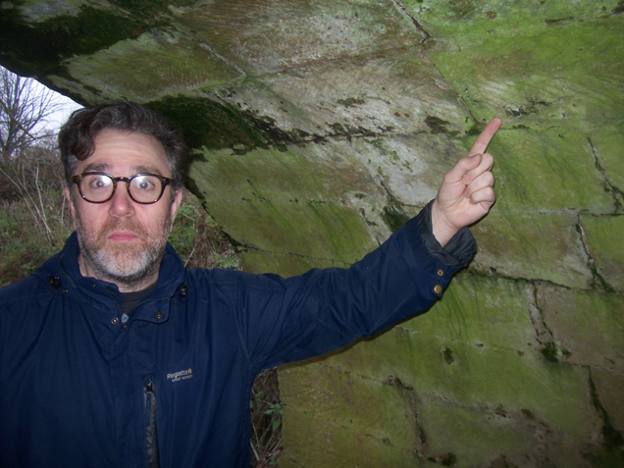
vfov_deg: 41.8
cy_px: 234
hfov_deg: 54.0
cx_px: 312
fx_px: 613
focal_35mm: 34
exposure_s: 1/60
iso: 80
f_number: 2.7
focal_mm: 5.6
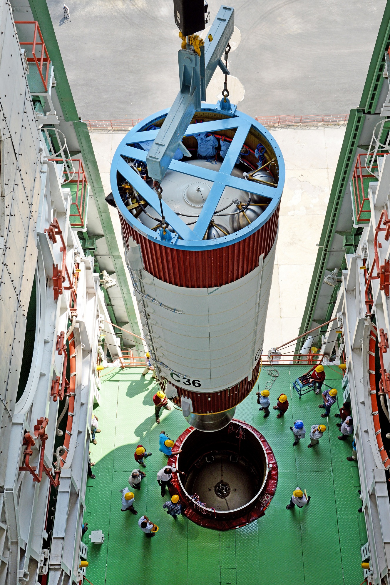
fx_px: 714
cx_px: 195
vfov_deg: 44.5
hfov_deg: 30.5
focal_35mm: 44
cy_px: 292
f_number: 8
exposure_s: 1/250
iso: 500
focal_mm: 44
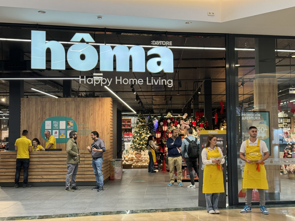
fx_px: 409
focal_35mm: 48
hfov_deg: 39.7
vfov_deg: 30.3
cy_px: 110
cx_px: 148
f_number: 1.78
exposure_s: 1/50
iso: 80
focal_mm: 6.76
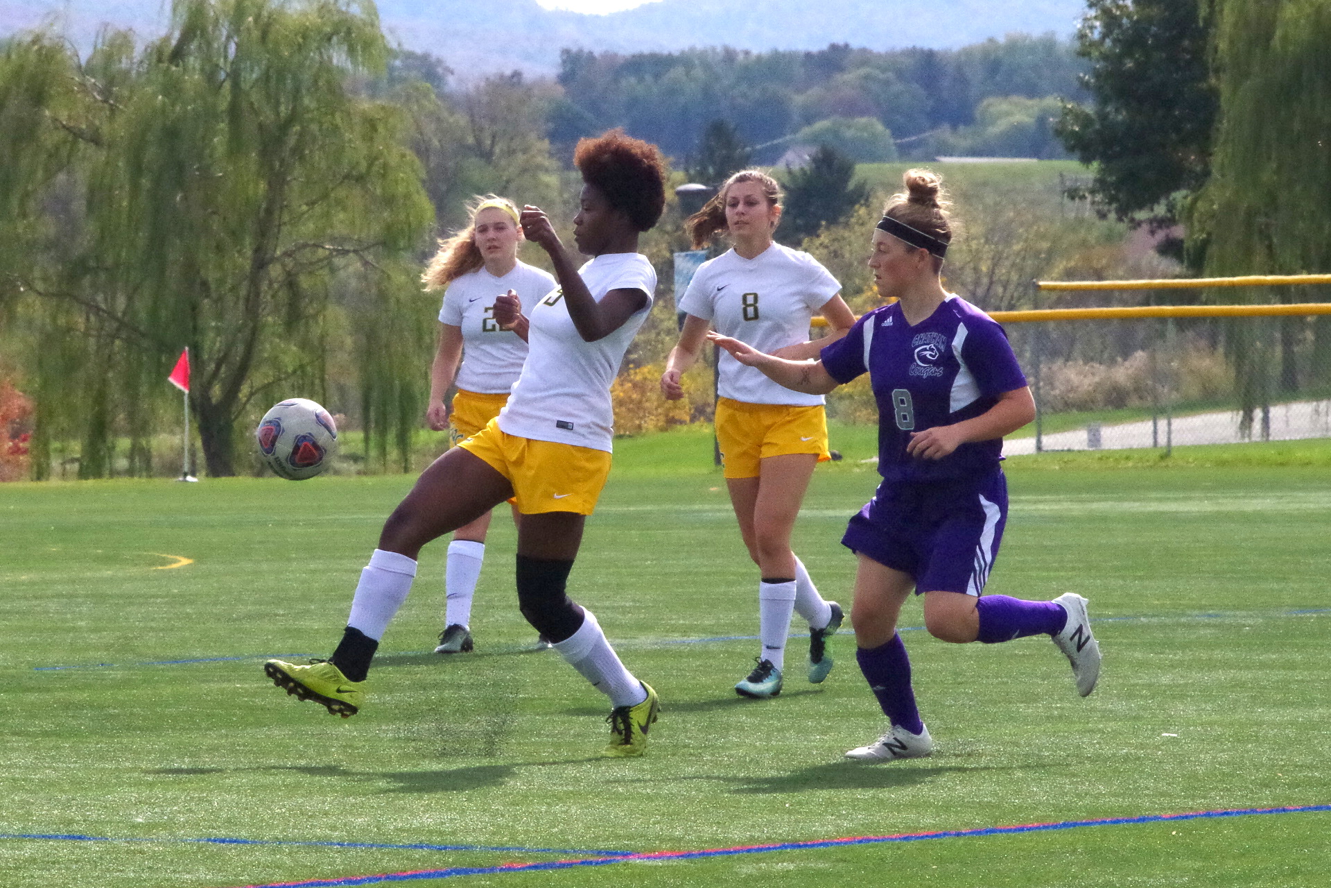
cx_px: 666
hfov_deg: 11.4
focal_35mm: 180
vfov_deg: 7.6
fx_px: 6654
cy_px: 444
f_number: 11
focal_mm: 120
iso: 3200
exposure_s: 1/3200
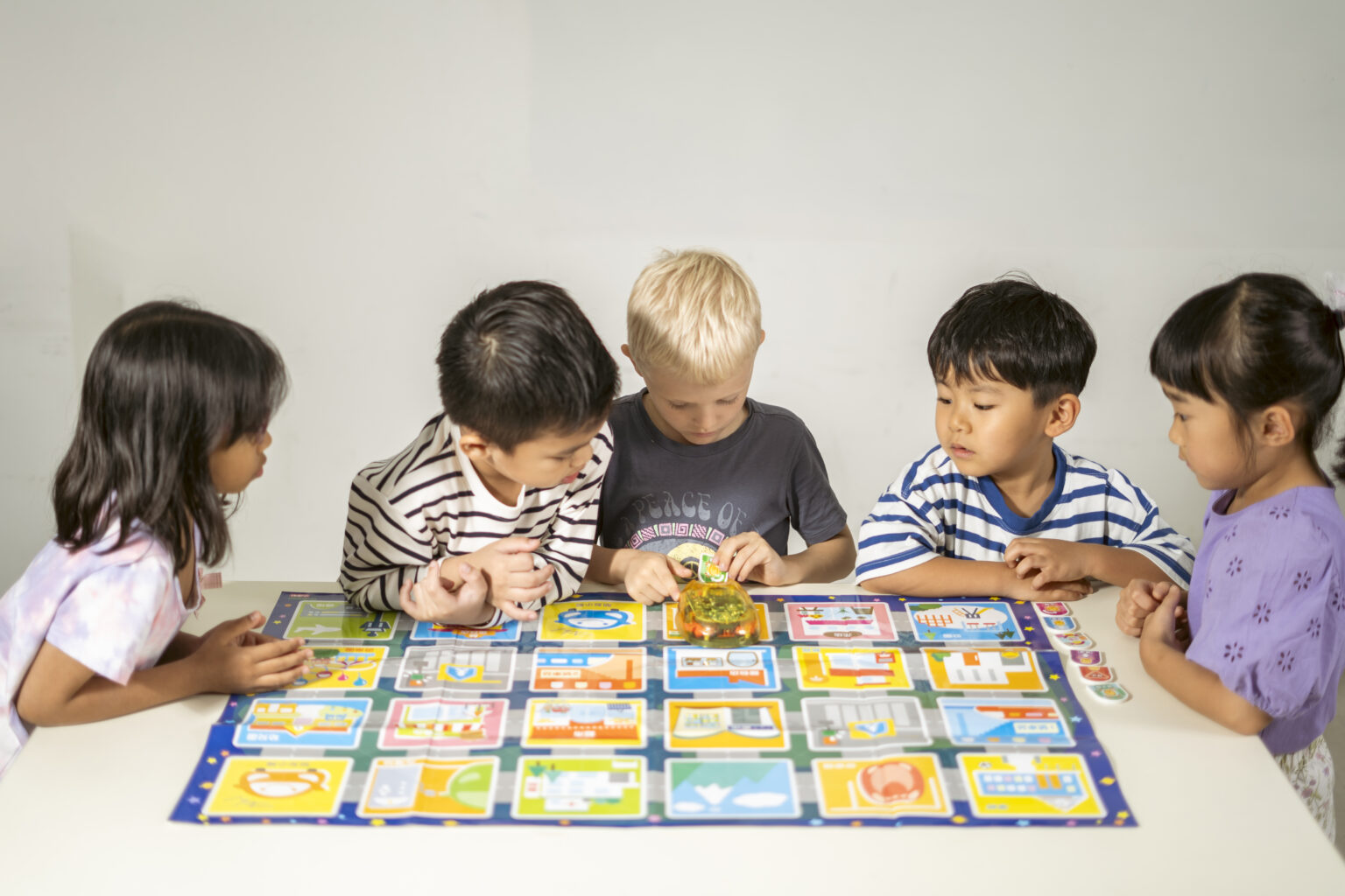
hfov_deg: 39.6
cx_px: 672
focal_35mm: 50
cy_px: 448
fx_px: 1868
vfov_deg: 27.0
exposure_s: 1/160
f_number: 1.8
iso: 100
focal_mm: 50
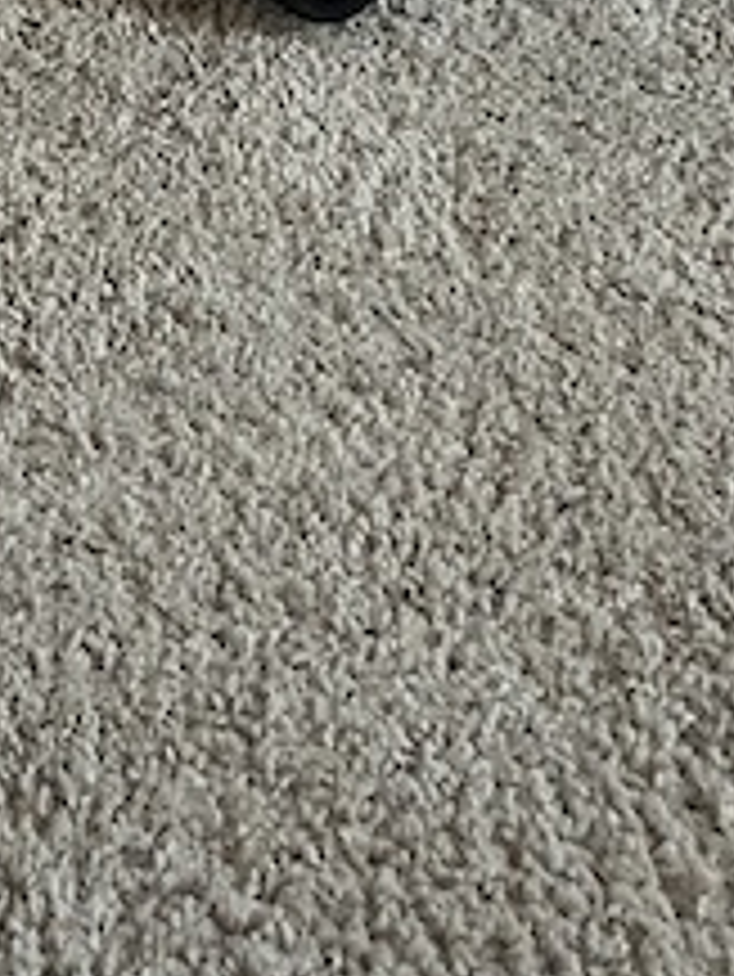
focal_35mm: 96
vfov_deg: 16.8
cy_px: -810
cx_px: -77
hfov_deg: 15.0
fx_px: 2711
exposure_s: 1/60
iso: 320
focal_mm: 5.7
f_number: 1.5
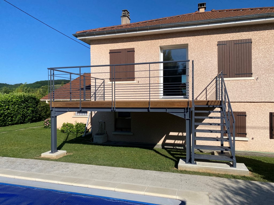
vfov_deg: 53.1
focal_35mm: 26
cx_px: 137
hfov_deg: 67.3
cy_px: 102
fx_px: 206
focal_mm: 4.25
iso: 32
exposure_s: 1/4274
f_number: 1.8
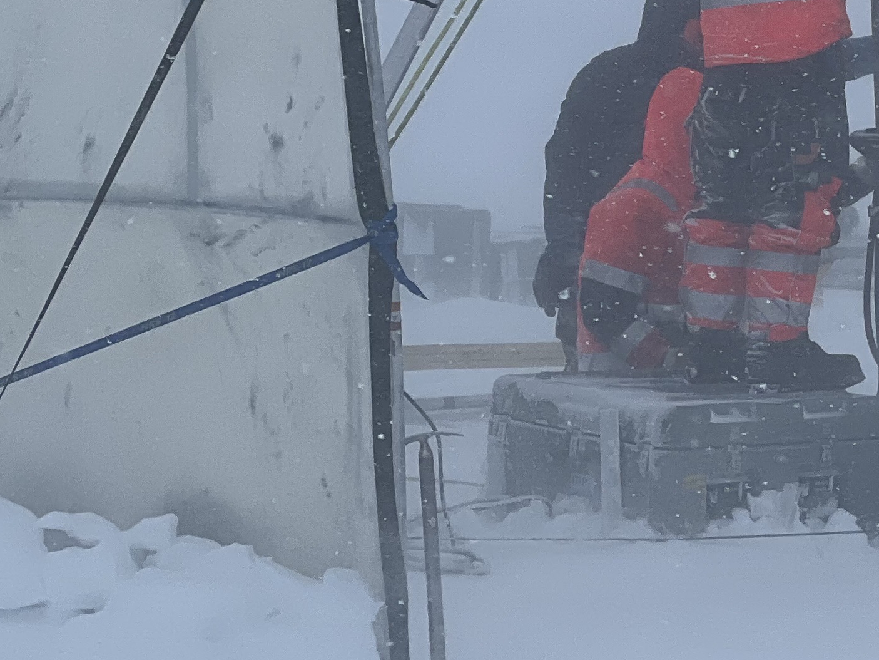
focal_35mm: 221
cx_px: 1234
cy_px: -33
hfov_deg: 8.8
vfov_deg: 6.7
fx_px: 5612
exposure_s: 1/2801
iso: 32
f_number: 2.8
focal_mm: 9
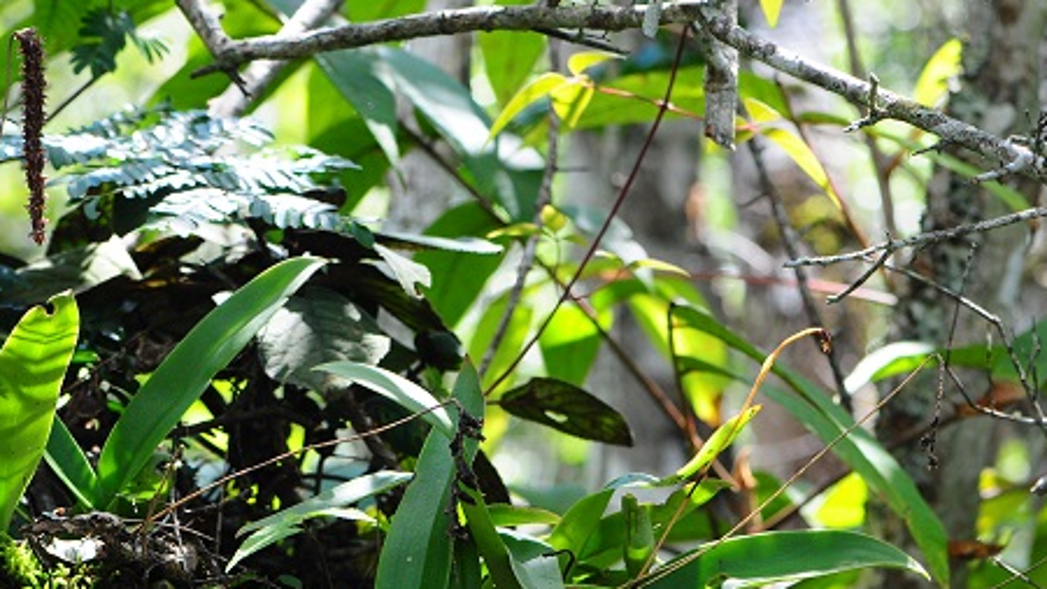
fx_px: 6099
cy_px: 449
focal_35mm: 220
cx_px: 365
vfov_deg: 5.5
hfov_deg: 9.8
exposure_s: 1/160
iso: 320
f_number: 6.3
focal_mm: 105
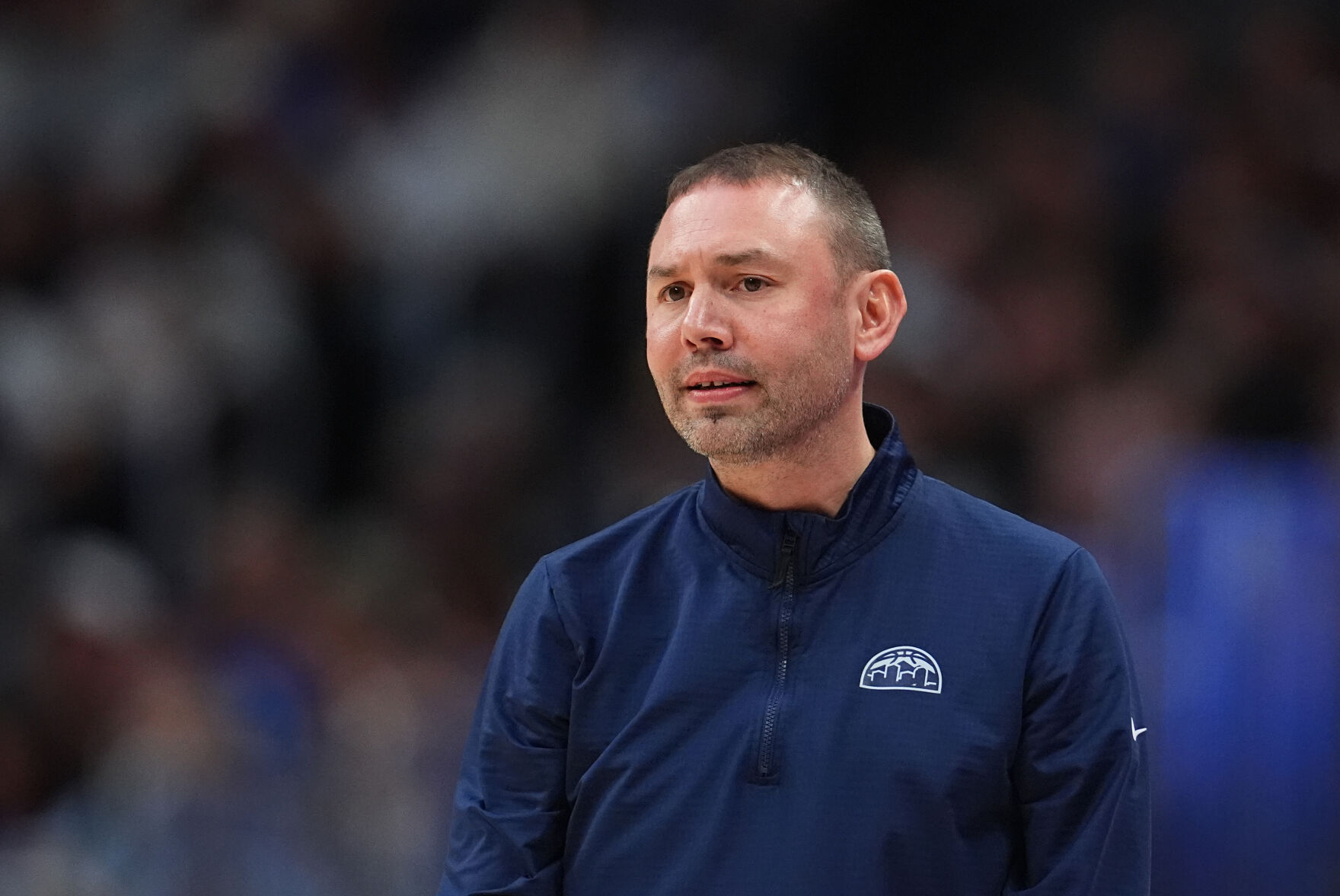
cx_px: 670
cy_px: 448
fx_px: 22353
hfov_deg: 3.4
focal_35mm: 600
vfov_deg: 2.3
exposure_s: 1/2000
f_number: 3.2
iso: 5000
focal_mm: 400
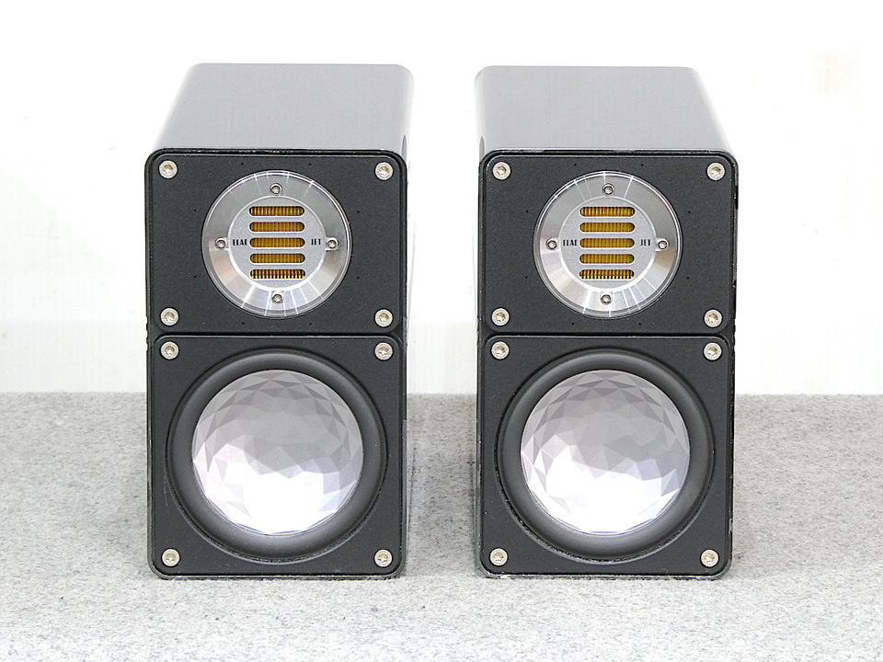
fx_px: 4081
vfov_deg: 9.3
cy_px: 331
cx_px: 442
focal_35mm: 160
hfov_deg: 12.3
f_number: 5.5
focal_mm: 28.7
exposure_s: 1/10
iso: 200
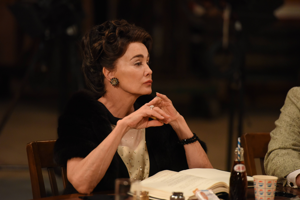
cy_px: 100
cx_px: 150
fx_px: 1667
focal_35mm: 200
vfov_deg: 6.9
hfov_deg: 10.3
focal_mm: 200
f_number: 4
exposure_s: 1/100
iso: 3200
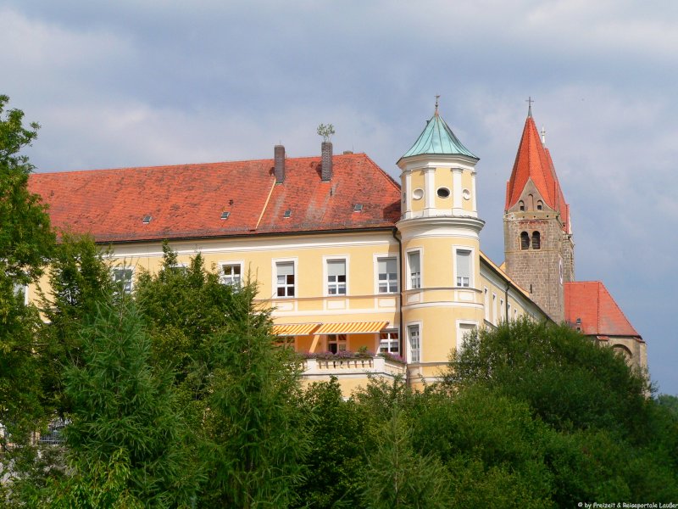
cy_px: 254
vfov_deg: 19.6
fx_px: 1469
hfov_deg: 26.0
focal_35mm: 75
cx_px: 339
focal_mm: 12.5
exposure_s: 1/800
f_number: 5.6
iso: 80
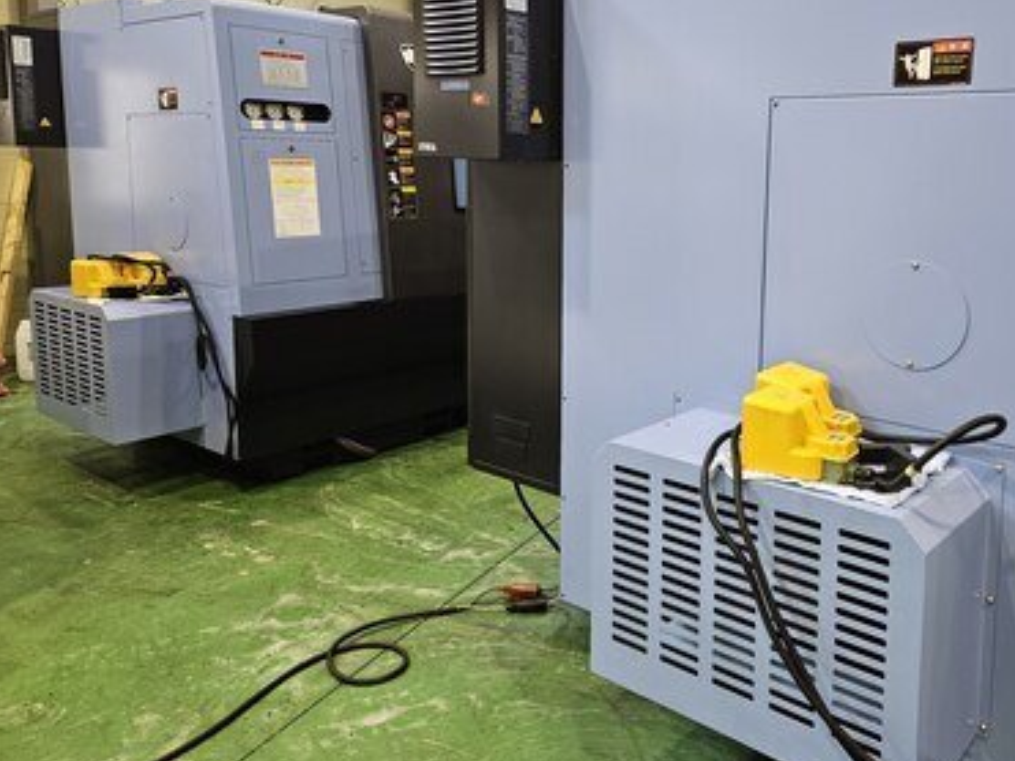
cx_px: 654
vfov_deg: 45.0
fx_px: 909
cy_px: 283
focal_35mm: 31
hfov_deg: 57.4
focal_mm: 5.4
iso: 320
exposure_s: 1/120
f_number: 1.8
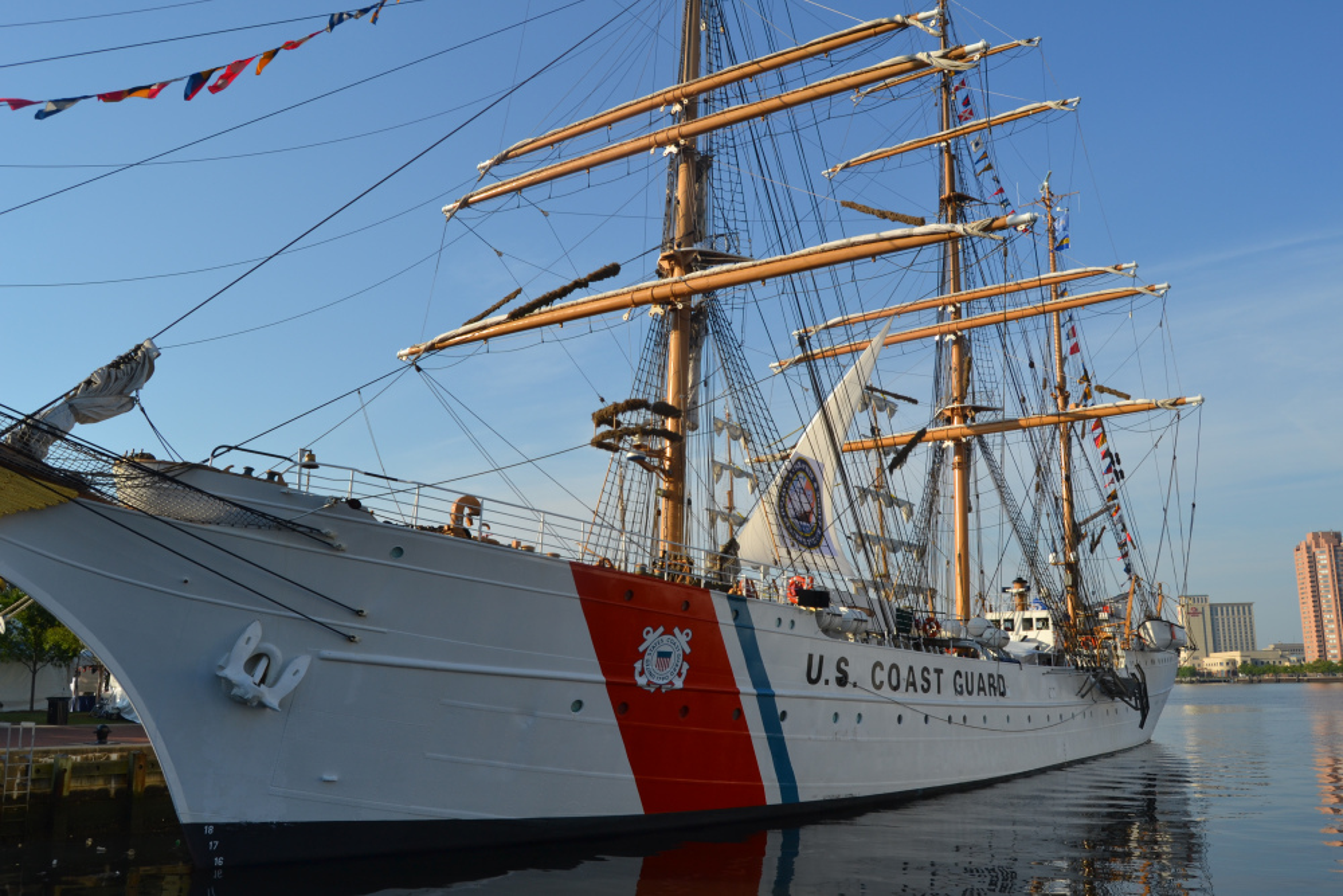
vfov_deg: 47.9
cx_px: 672
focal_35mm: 27
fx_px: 1007
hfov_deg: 67.4
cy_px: 448
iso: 100
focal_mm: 18
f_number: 8
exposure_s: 1/250
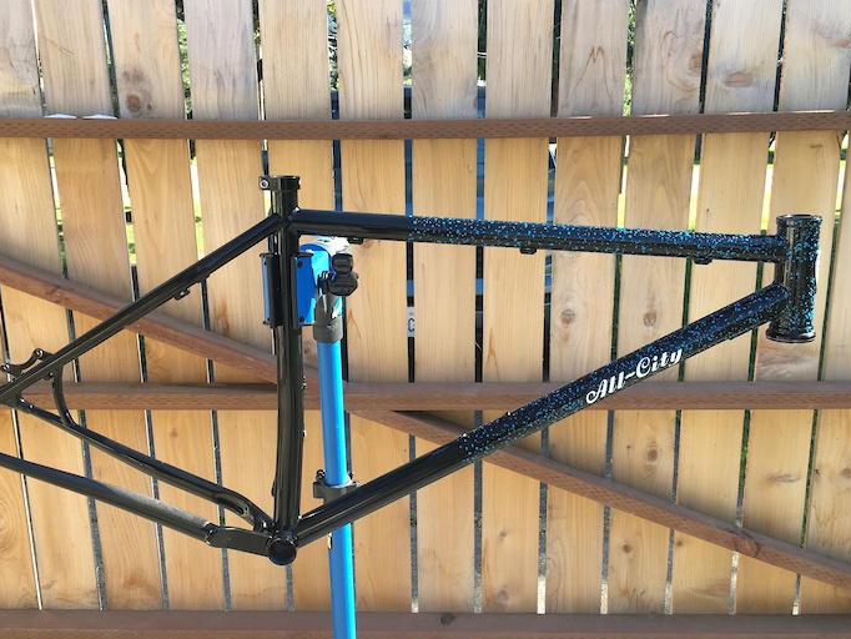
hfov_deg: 53.9
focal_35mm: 34
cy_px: 353
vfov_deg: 41.8
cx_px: 397
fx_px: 836
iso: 25
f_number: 2.2
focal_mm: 4.15
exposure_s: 1/176
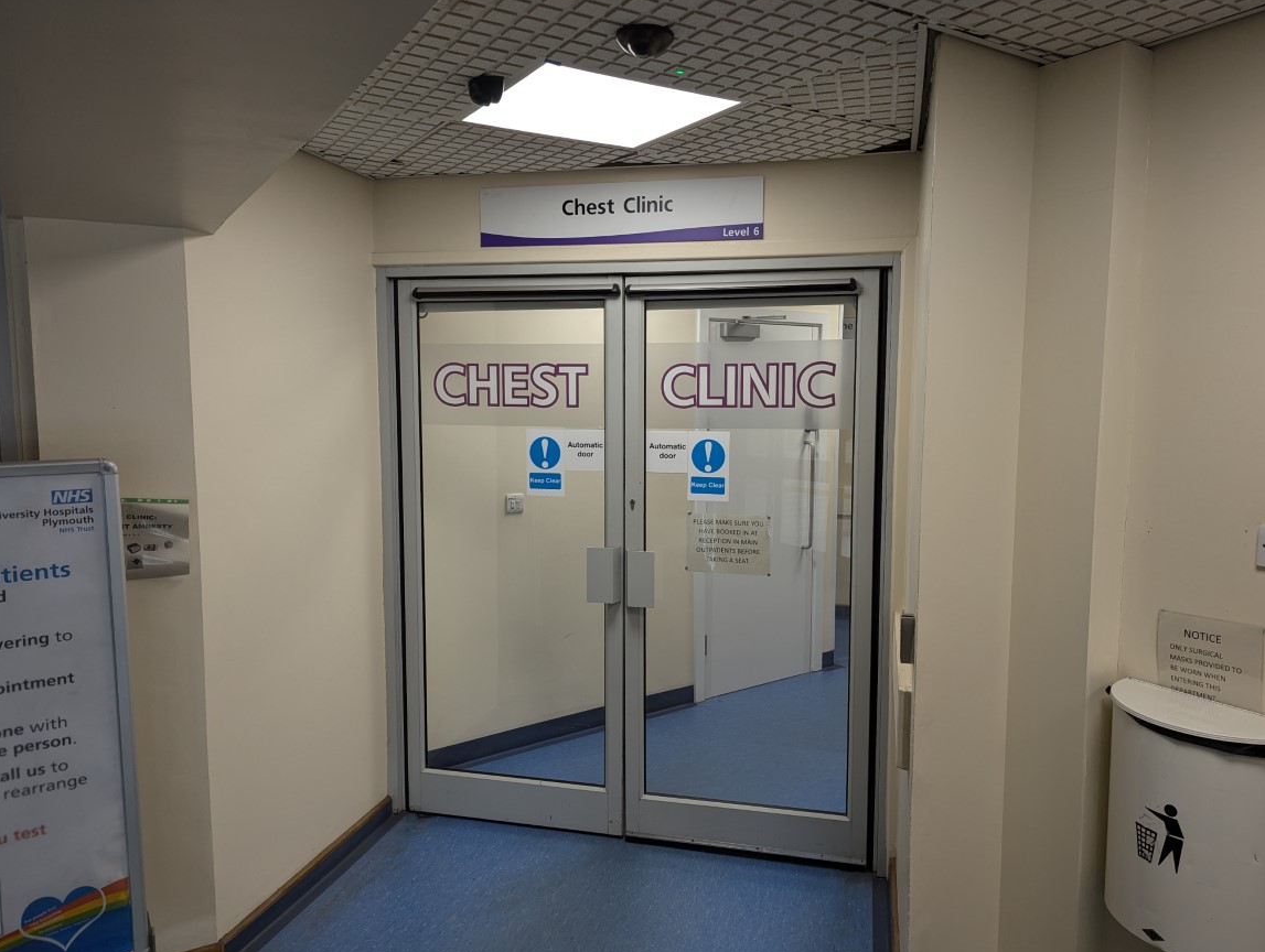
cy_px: 466
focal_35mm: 25
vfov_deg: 55.0
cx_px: 656
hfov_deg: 69.3
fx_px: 915
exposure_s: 1/77.1
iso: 43
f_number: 1.85
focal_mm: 6.81
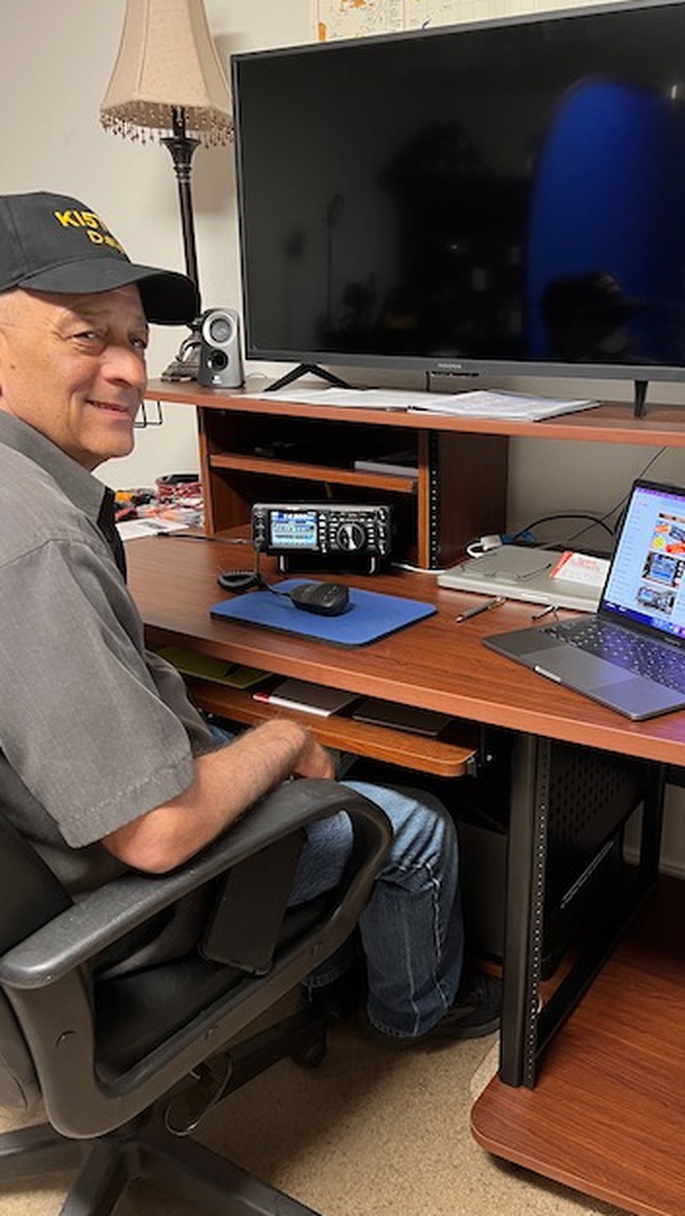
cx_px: 444
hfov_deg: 39.8
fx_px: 936
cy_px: 615
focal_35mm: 29
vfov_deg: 66.0
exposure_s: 1/60
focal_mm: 5.7
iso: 250
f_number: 1.5
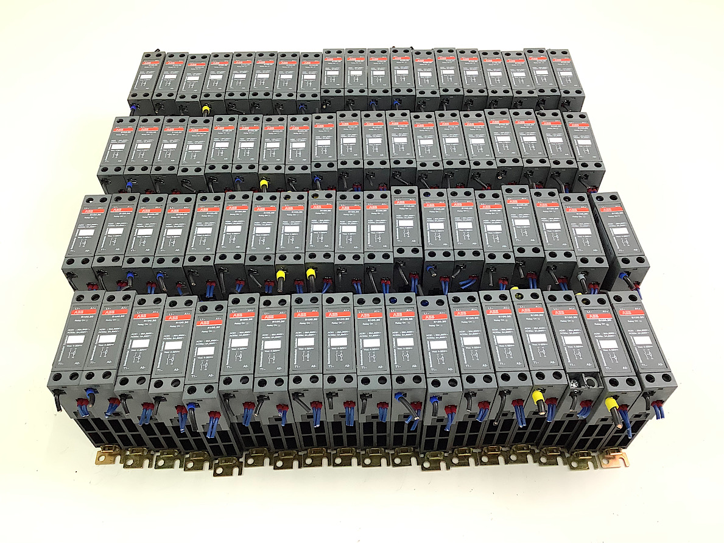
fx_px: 648
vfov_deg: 45.4
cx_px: 362
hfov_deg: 58.3
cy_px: 272
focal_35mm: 31
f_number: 2.4
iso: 64
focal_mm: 3.3
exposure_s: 1/100
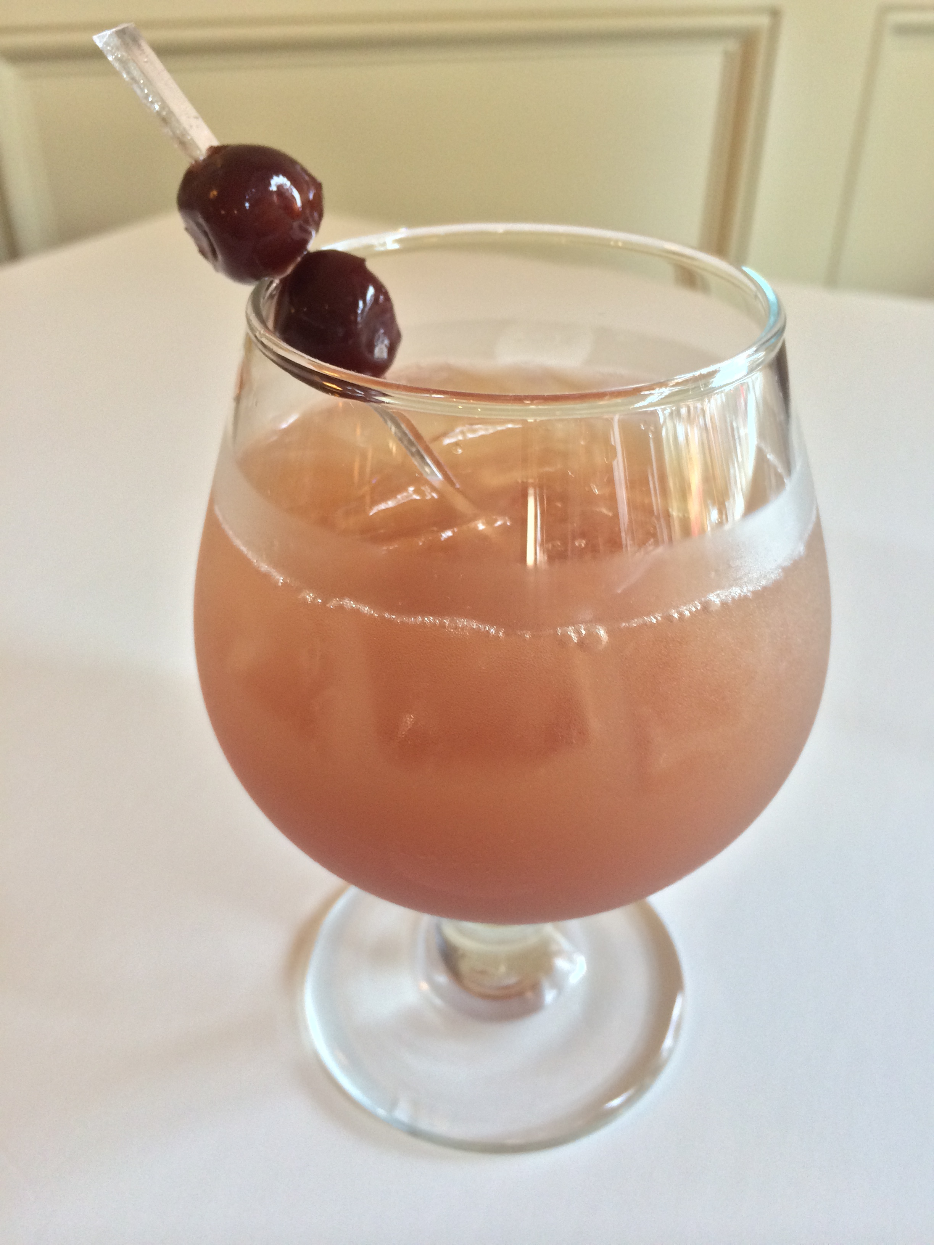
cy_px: 622
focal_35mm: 30
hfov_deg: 46.8
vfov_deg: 60.0
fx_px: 1079
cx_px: 467
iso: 125
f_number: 2.2
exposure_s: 1/30
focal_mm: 4.12
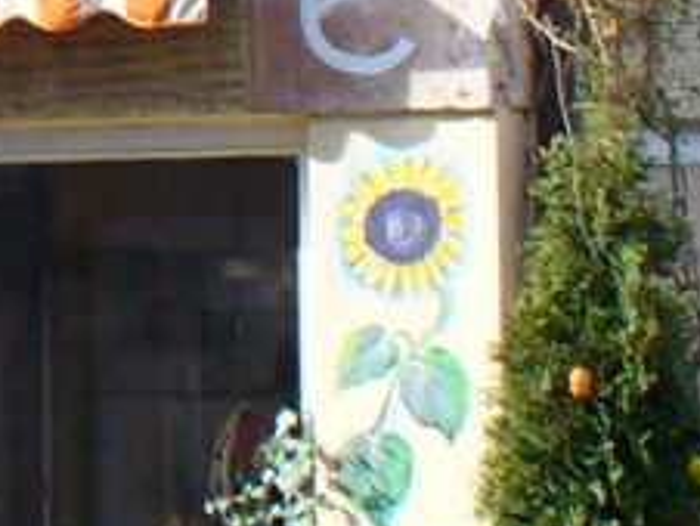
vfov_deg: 5.9
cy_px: -328
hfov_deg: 7.5
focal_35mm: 251
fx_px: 5081
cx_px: -815
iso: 80
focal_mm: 6.1
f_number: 2.8
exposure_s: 1/400
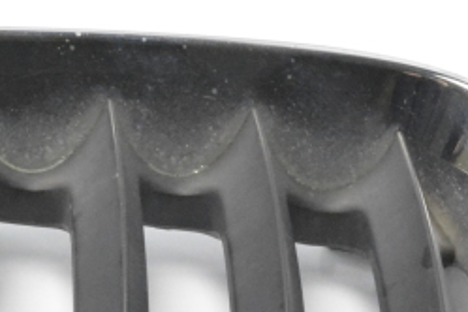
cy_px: 289
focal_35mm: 210
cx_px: -128
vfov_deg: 6.5
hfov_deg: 9.6
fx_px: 2730
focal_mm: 34
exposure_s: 1/250
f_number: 11
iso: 6400
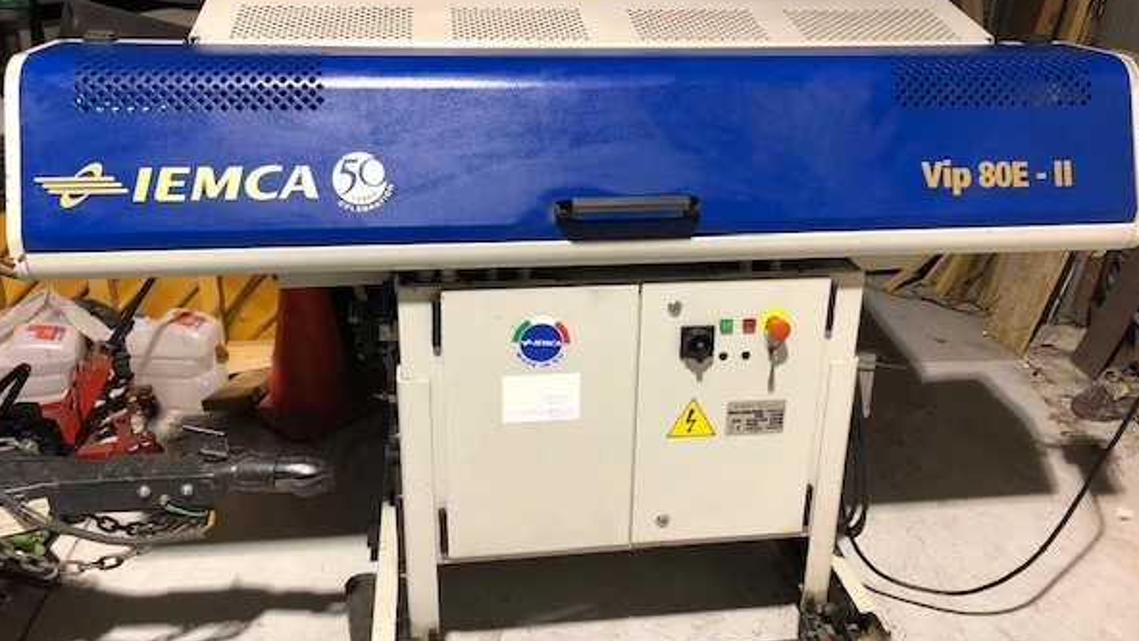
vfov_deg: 35.6
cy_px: 310
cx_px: 598
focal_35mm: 33
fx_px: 997
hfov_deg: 59.5
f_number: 1.8
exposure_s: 1/17
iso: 40
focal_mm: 3.99
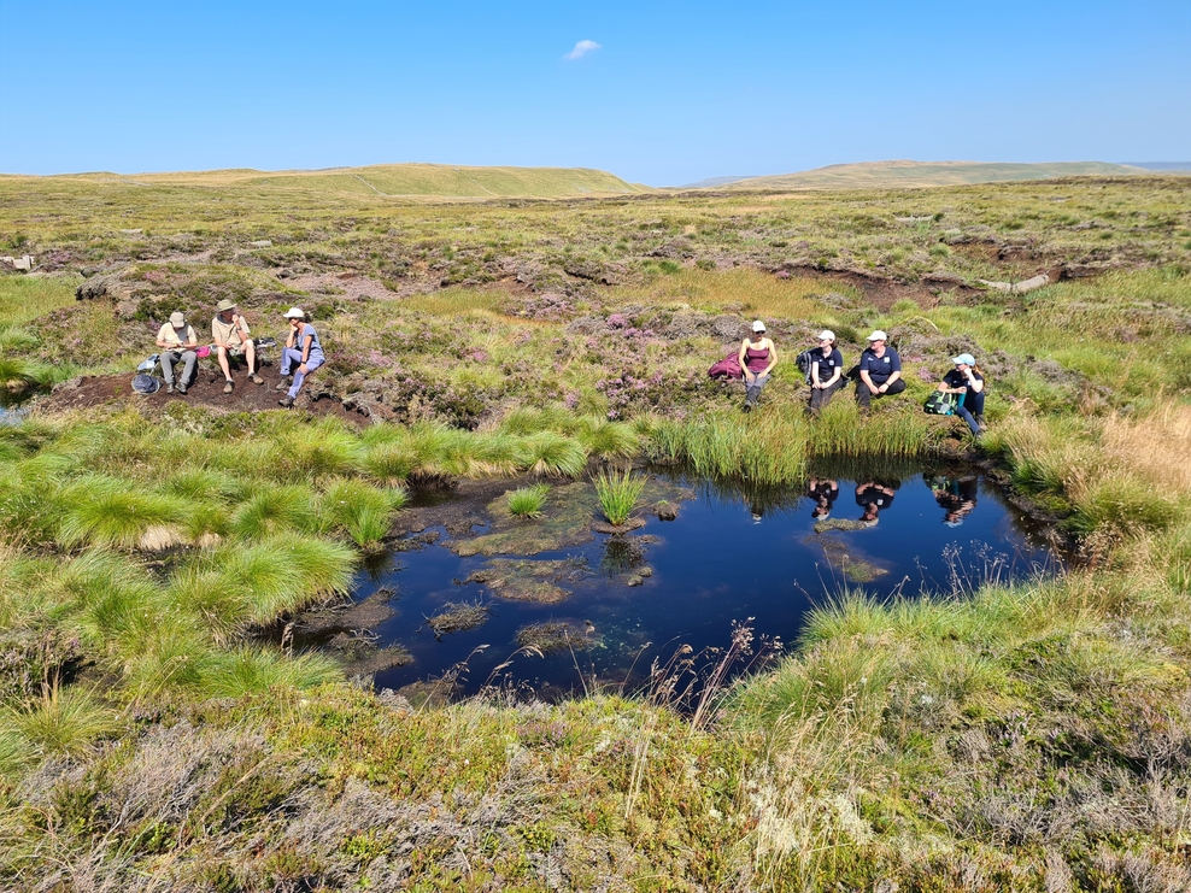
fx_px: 895
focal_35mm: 26
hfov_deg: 67.3
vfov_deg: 53.1
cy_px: 446
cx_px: 596
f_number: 1.8
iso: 50
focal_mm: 5.4
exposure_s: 1/1236
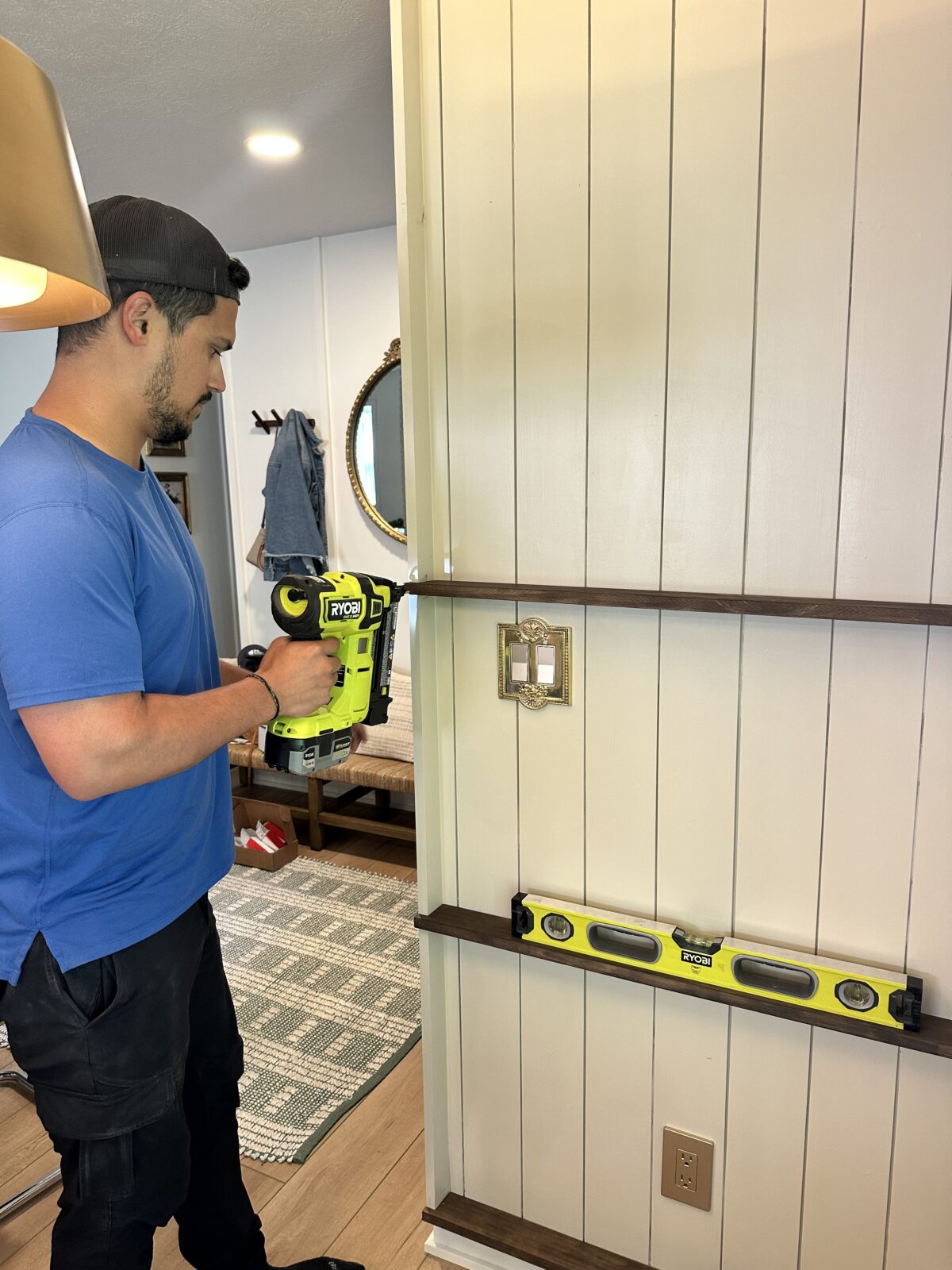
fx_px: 880
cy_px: 635
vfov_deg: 71.6
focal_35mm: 24
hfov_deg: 56.8
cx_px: 476
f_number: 1.78
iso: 160
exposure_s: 1/60
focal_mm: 6.86
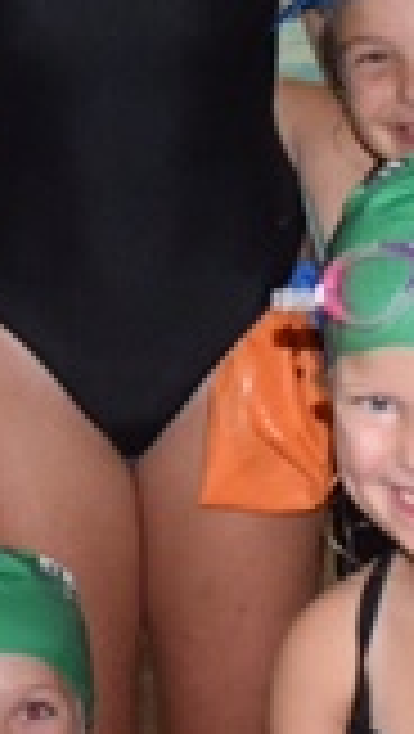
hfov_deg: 10.9
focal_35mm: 111
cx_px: 297
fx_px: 2161
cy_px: 99
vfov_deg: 19.0
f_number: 3.5
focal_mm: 18
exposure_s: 1/60
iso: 3200
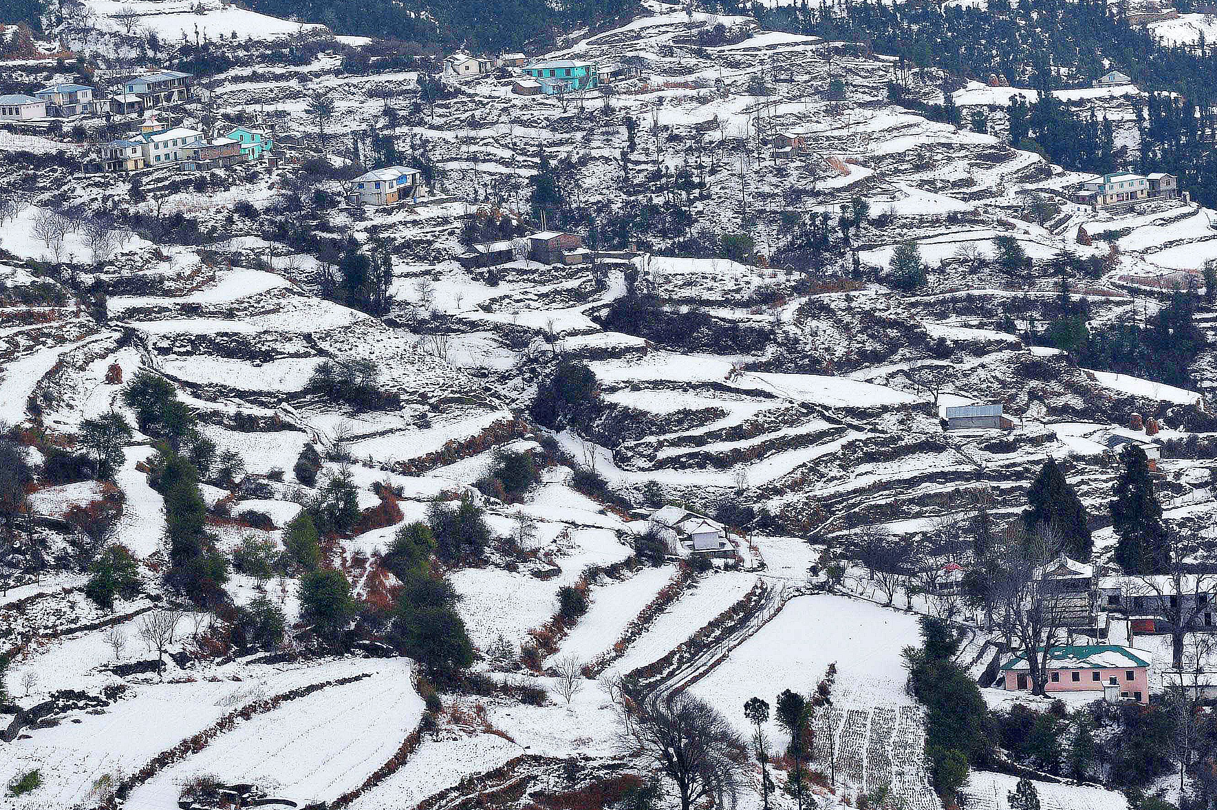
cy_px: 336
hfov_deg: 18.2
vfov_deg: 12.2
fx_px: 3784
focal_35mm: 112
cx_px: 384
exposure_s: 1/500
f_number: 11
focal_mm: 70
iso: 400
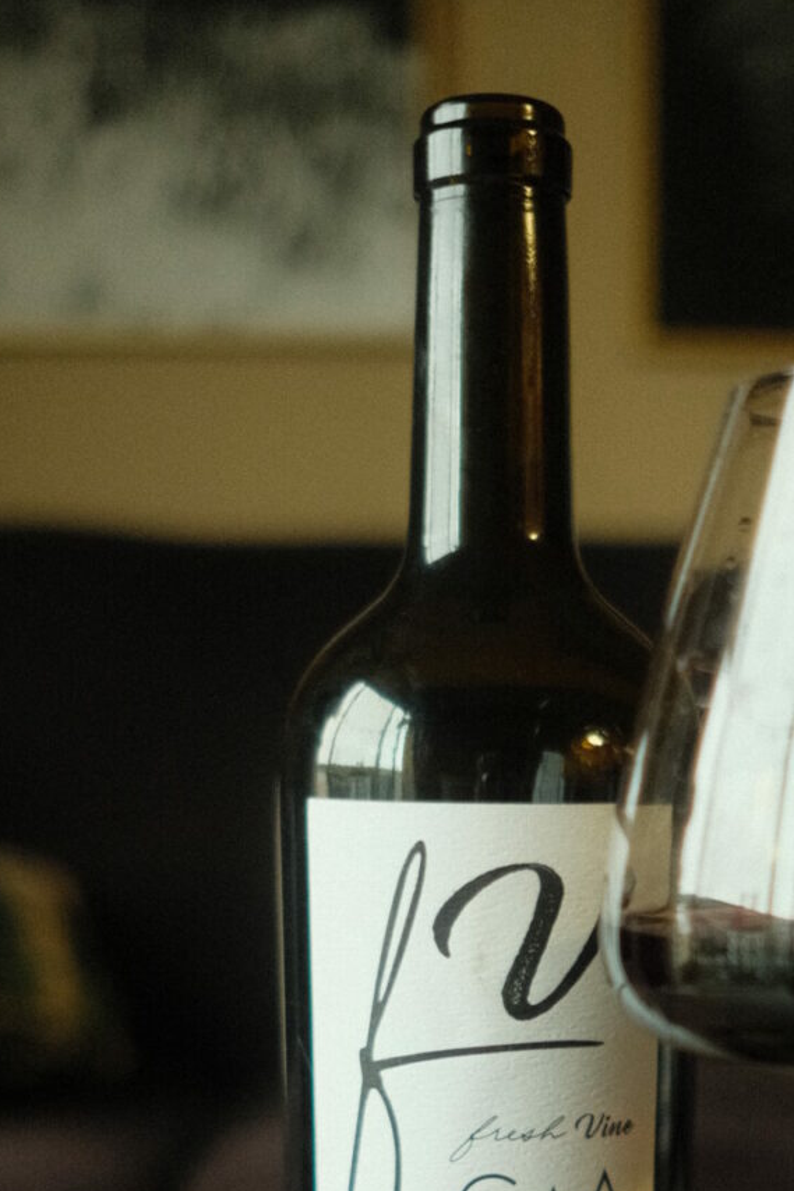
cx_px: 515
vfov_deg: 30.6
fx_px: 2083
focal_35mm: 63
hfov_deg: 21.5
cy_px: 1050
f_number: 2
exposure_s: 1/100
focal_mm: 23
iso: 2000
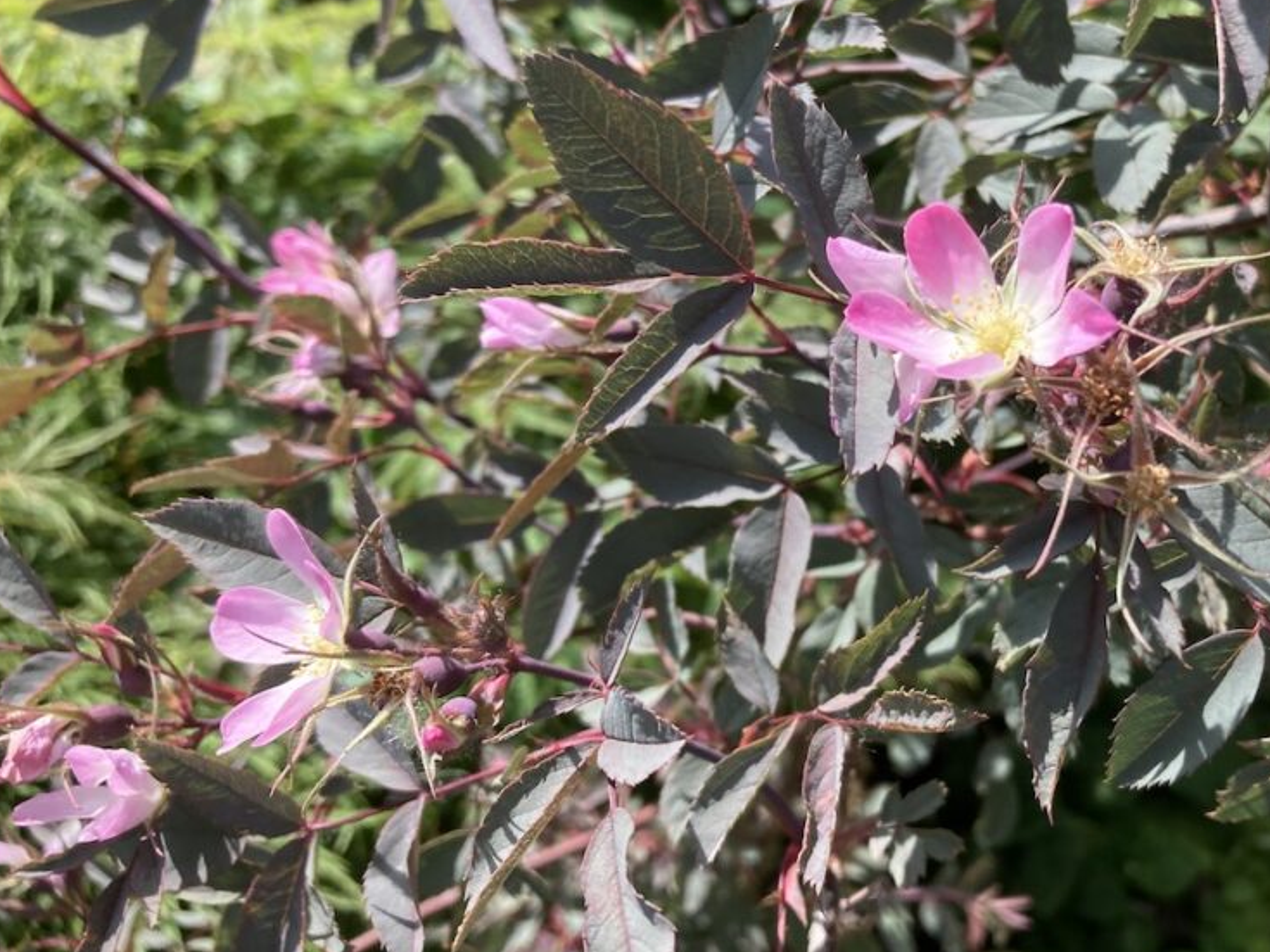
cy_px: 387
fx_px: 1431
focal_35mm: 39
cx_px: 866
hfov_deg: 47.0
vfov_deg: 36.7
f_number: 1.8
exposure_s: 1/564
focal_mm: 3.99
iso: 20
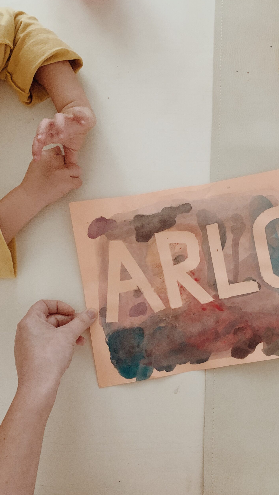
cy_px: 251
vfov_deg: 66.1
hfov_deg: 39.9
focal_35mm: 29
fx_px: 381
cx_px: 177
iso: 640
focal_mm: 4.25
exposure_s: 1/30
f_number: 1.8
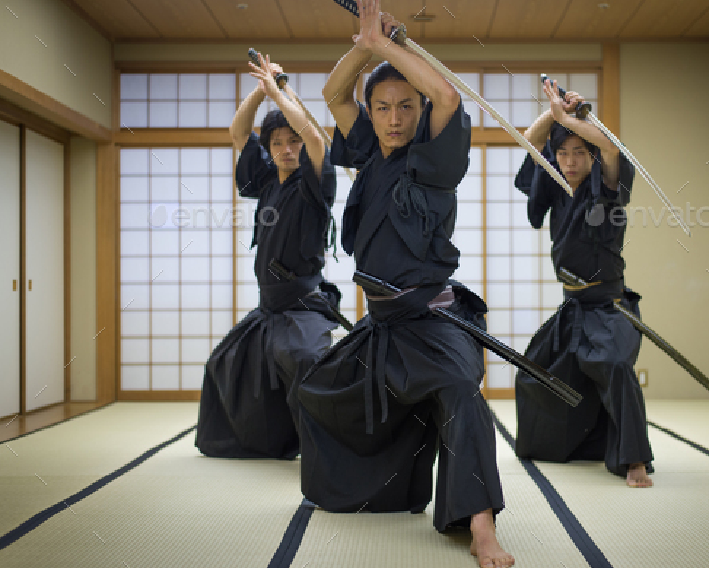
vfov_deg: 26.7
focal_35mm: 57
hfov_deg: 32.9
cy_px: 285
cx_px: 427
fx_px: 1196
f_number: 1.8
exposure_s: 1/100
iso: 250
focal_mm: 50
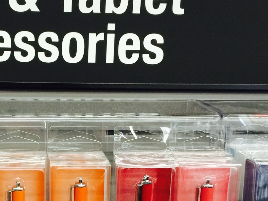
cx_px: 36
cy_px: 194
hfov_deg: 25.0
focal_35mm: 76
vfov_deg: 18.9
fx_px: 588
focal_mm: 4.12
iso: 64
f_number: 2.2
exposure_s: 1/30
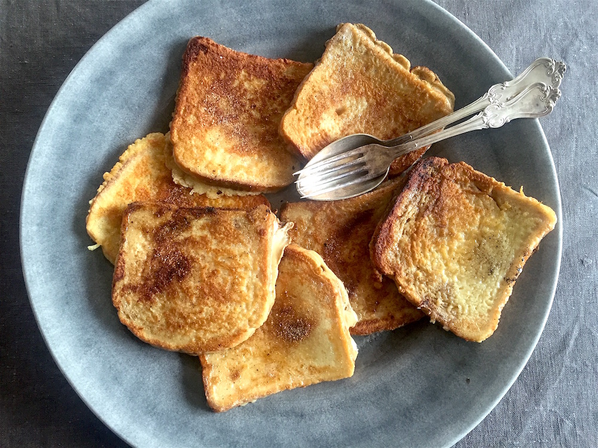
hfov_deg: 61.7
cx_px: 299
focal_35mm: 29
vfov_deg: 48.2
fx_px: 501
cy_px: 224
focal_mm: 4.15
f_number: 2.2
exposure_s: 1/33
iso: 160
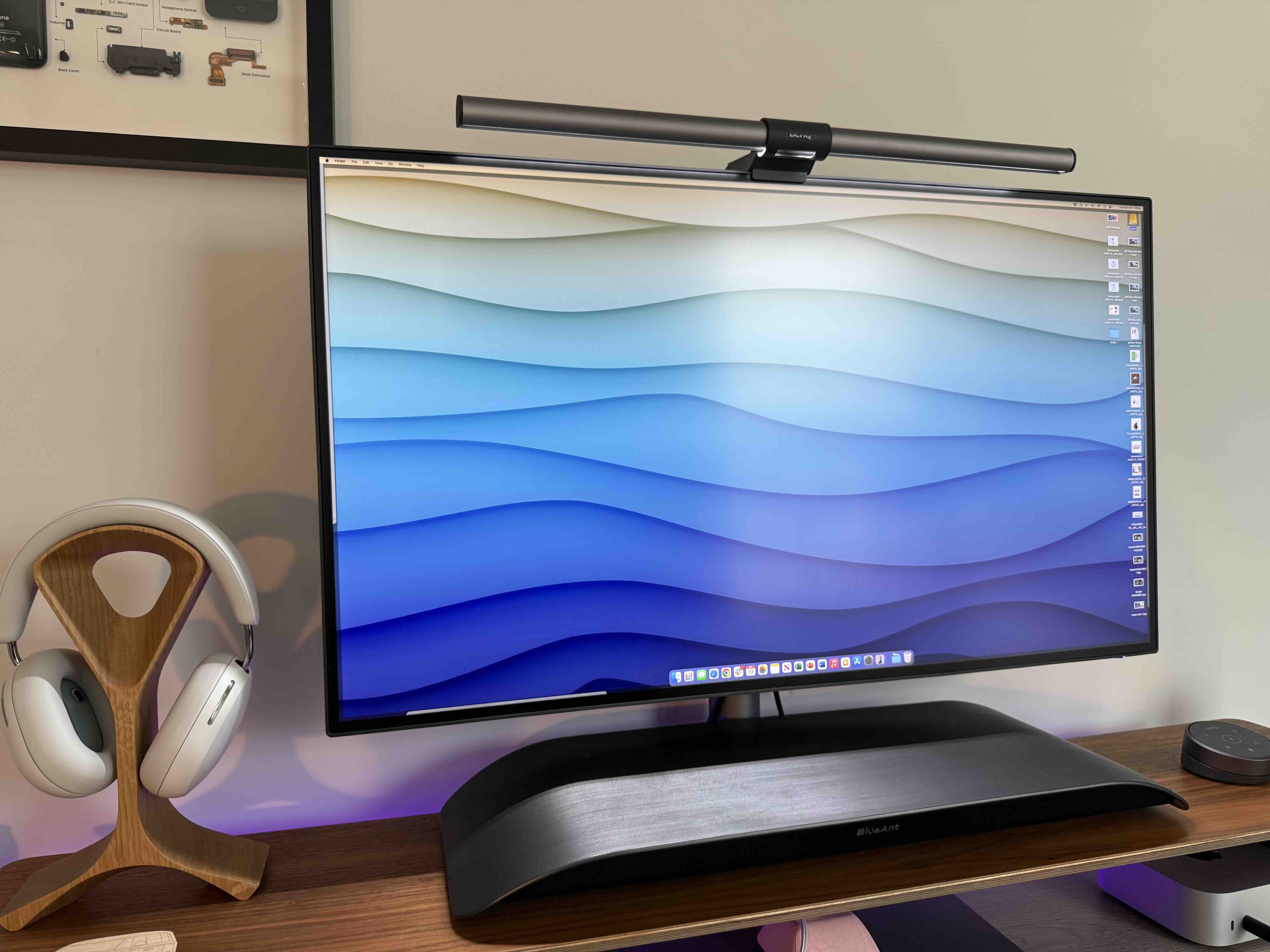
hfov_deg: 71.6
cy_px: 476
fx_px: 881
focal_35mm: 24
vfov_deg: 56.8
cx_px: 635
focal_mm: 6.76
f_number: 1.78
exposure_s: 1/120
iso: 125
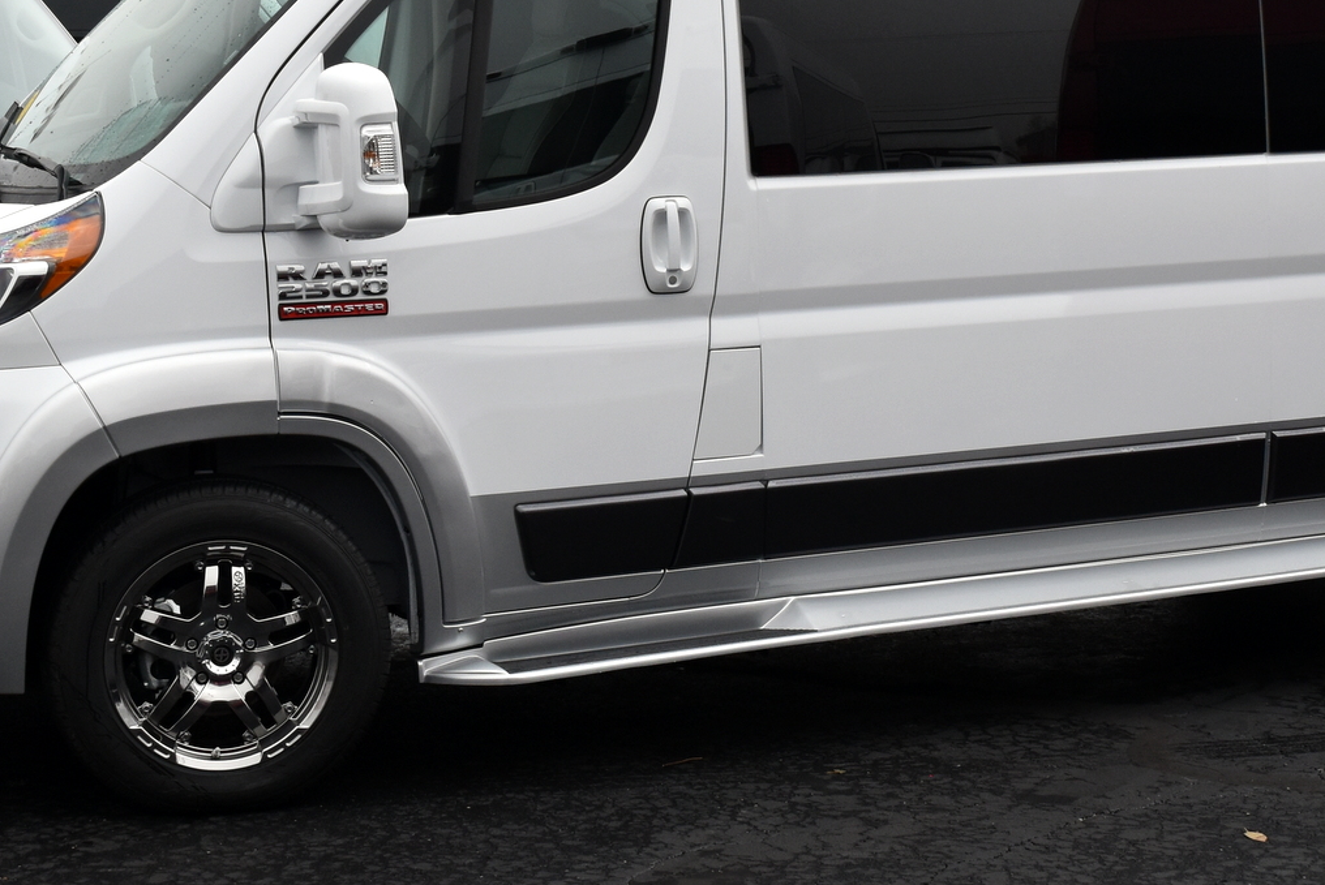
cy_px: 255
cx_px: 811
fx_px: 2504
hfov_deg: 29.5
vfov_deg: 19.9
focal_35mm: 68
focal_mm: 24
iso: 400
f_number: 7.1
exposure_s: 1/200
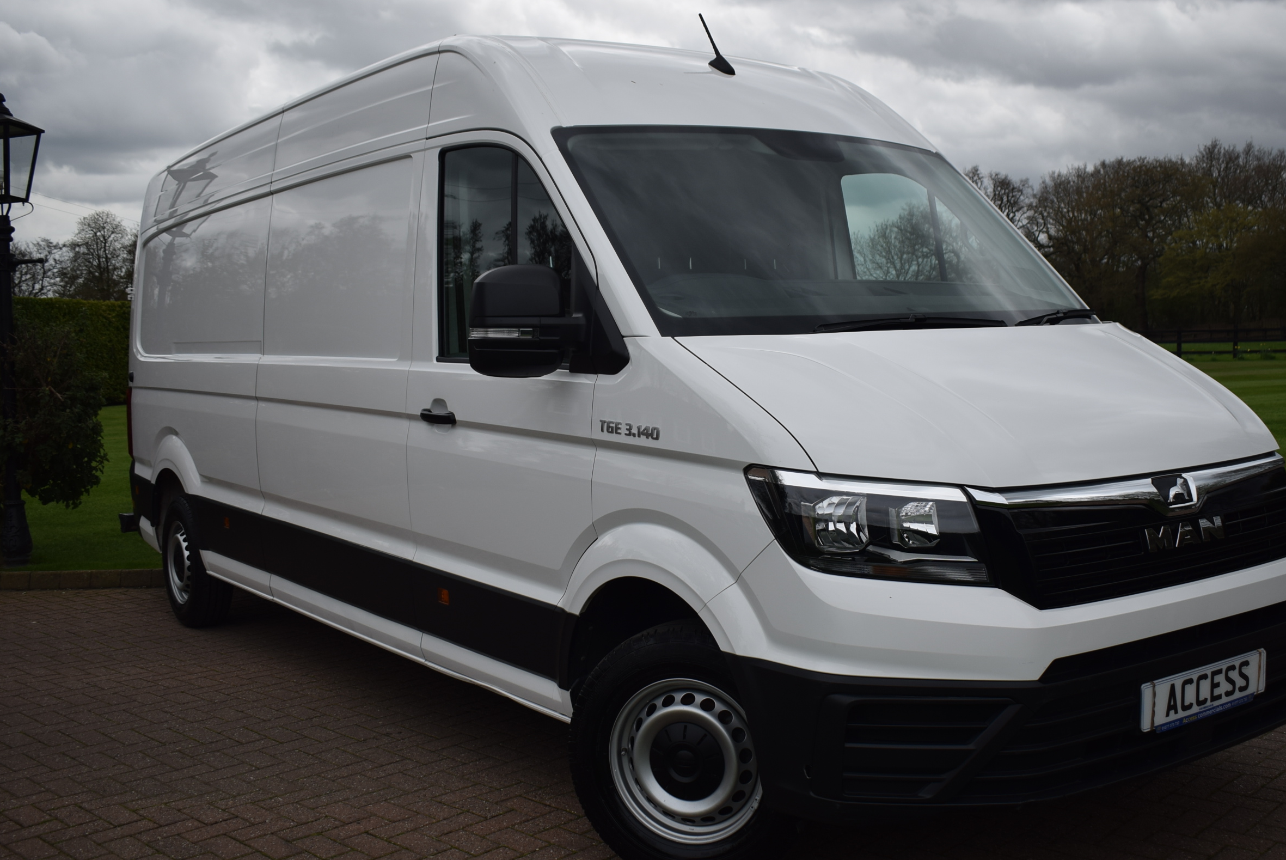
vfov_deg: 35.1
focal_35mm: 38
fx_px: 1358
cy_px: 411
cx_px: 713
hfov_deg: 50.6
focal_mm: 20
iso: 100
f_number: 3.8
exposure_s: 1/1000
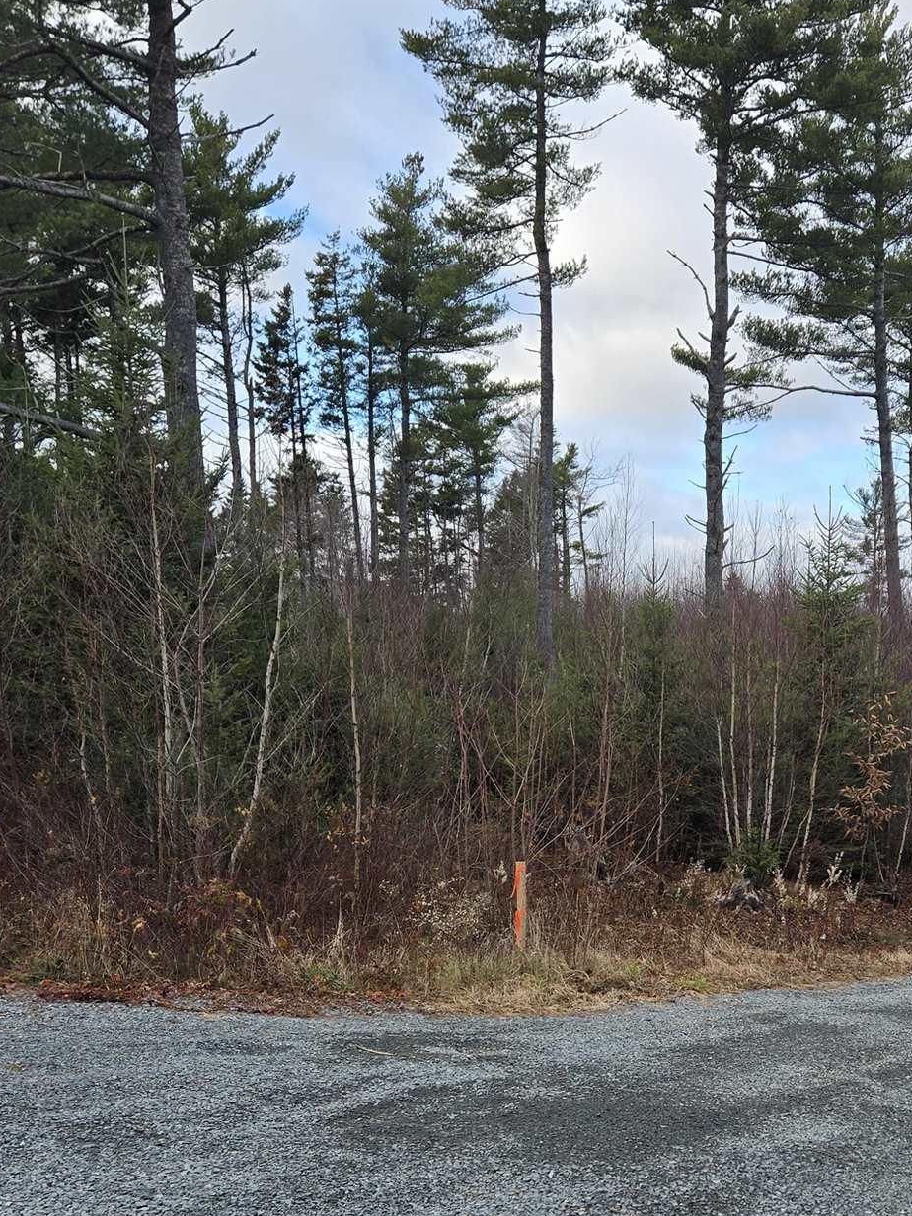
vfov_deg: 43.1
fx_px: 1511
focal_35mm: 43
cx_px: 686
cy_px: 832
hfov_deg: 32.9
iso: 25
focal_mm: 5.4
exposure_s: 1/379
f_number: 1.8
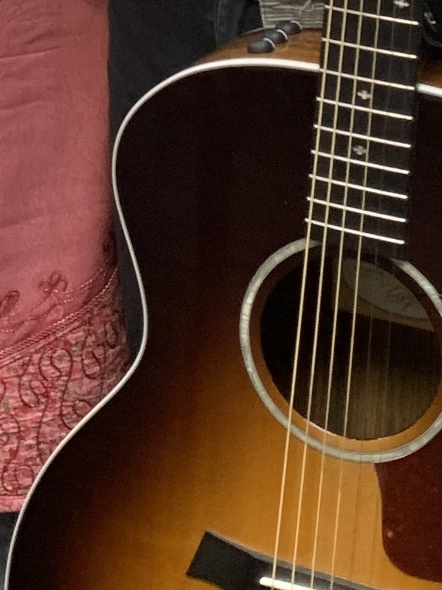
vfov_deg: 15.2
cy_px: -240
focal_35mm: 122
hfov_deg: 12.1
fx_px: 2078
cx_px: 36
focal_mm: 4.25
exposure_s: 1/60
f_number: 1.8
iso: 80
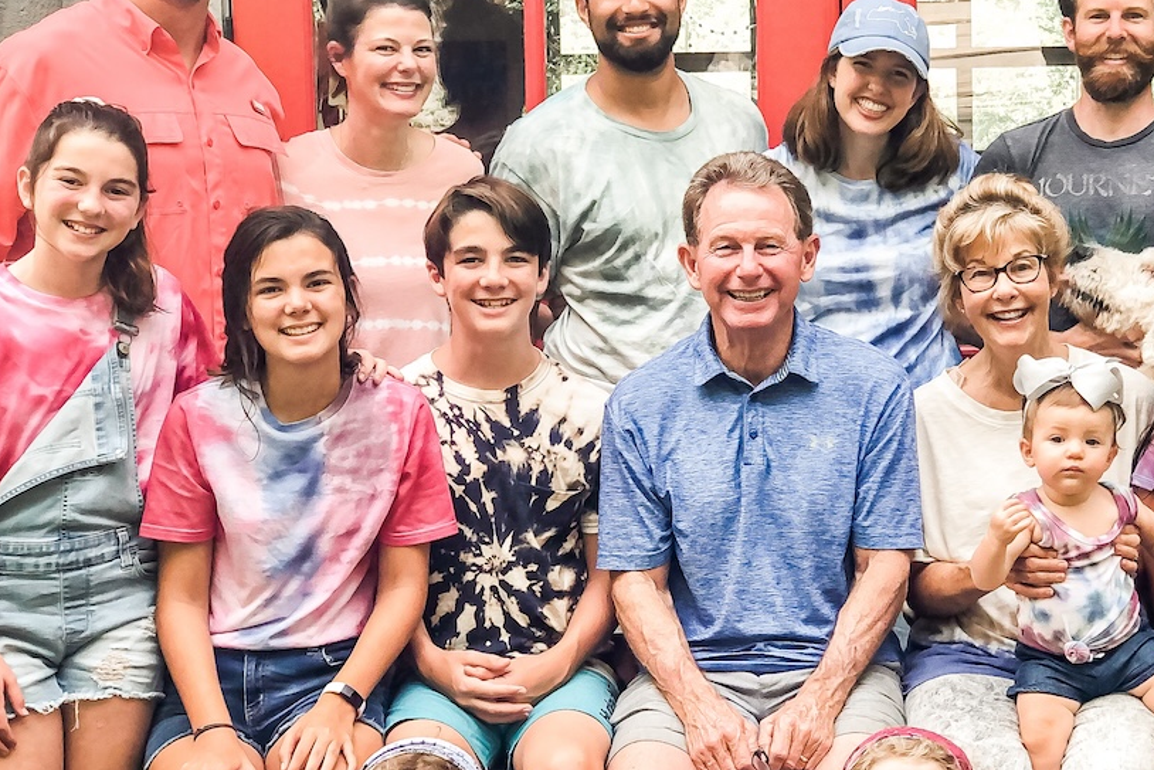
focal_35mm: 93
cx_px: 873
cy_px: 394
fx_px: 2981
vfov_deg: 14.7
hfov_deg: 21.7
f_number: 2.4
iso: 25
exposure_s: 1/60
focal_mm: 6
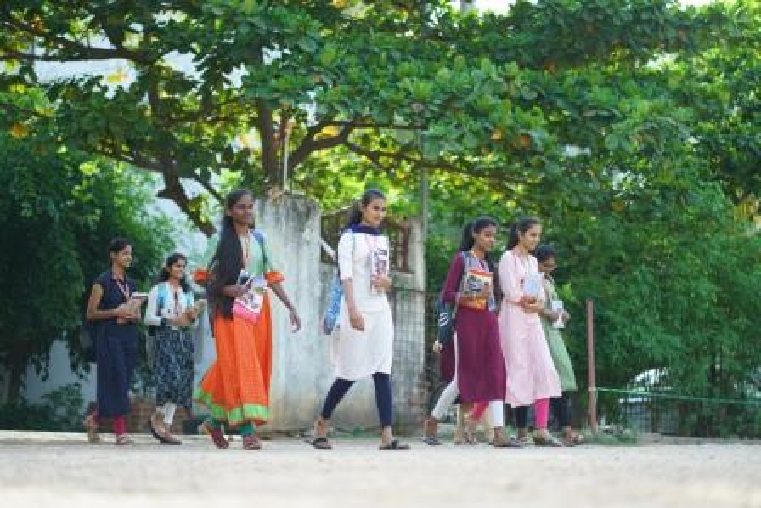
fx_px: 1797
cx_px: 380
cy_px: 254
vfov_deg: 16.1
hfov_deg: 23.9
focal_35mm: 85
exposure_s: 1/800
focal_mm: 85
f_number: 1.8
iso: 125
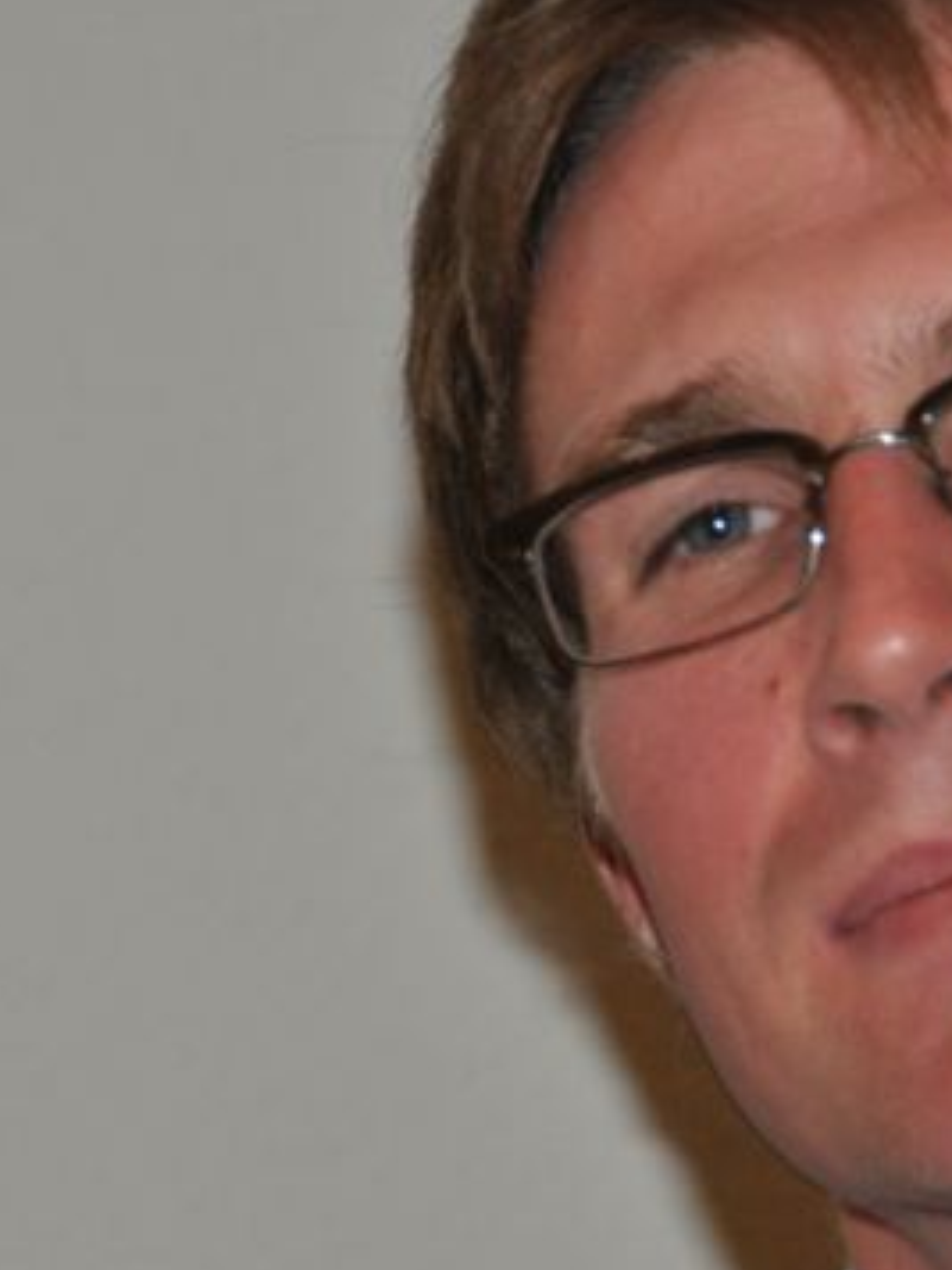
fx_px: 9204
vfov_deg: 7.9
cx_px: 784
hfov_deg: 5.9
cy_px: 828
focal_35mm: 251
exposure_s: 1/60
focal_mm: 62
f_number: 4.8
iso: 800
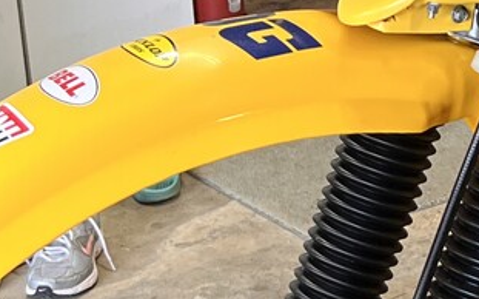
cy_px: 225
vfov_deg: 9.2
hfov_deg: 14.3
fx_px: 1853
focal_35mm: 142
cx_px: 561
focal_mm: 5.7
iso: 125
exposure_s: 1/120
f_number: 1.5
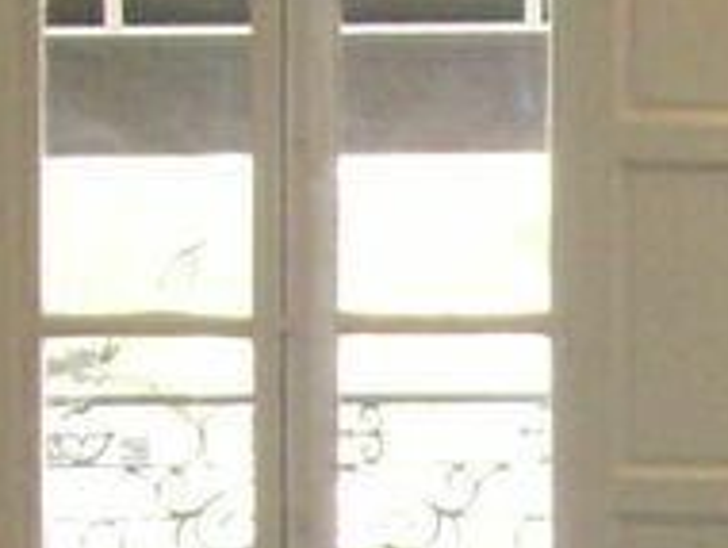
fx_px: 5180
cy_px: 1019
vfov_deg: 5.9
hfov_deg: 7.8
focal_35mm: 246
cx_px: 1218
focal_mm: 6.6
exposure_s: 1/45
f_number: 3.5
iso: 400
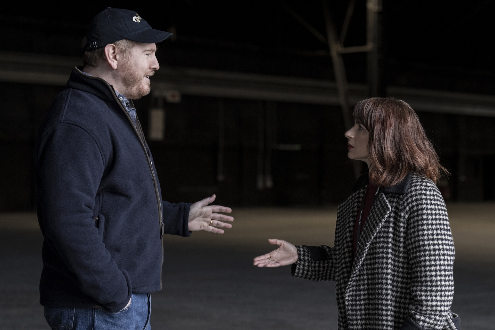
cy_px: 165
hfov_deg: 24.8
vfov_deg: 16.7
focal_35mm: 82
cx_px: 248
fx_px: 1127
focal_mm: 82
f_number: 4
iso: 2000
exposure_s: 1/320
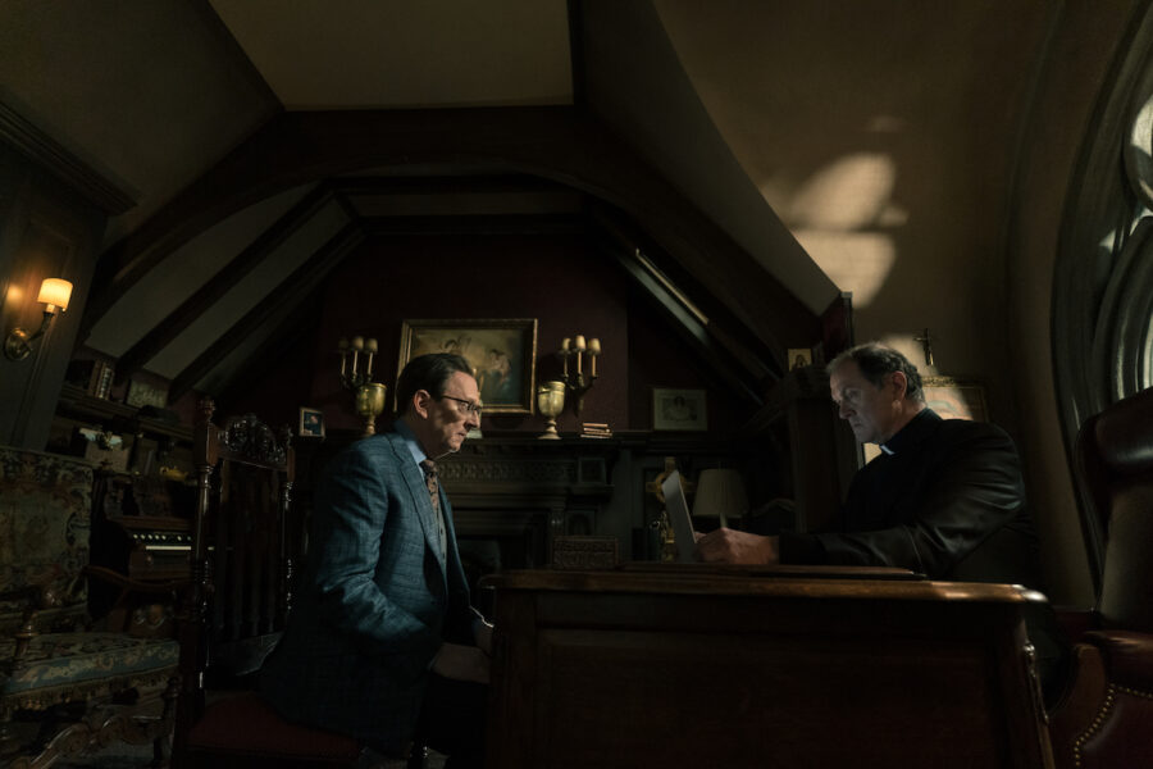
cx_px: 576
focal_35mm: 18
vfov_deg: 67.4
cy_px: 384
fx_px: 576
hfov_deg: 90.0
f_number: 2.8
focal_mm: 18
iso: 4000
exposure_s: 1/125
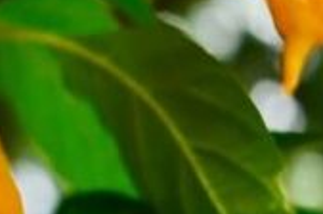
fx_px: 3099
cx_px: -501
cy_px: -103
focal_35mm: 346
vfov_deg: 3.9
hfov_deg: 5.7
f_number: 5
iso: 640
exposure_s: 1/500
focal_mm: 54
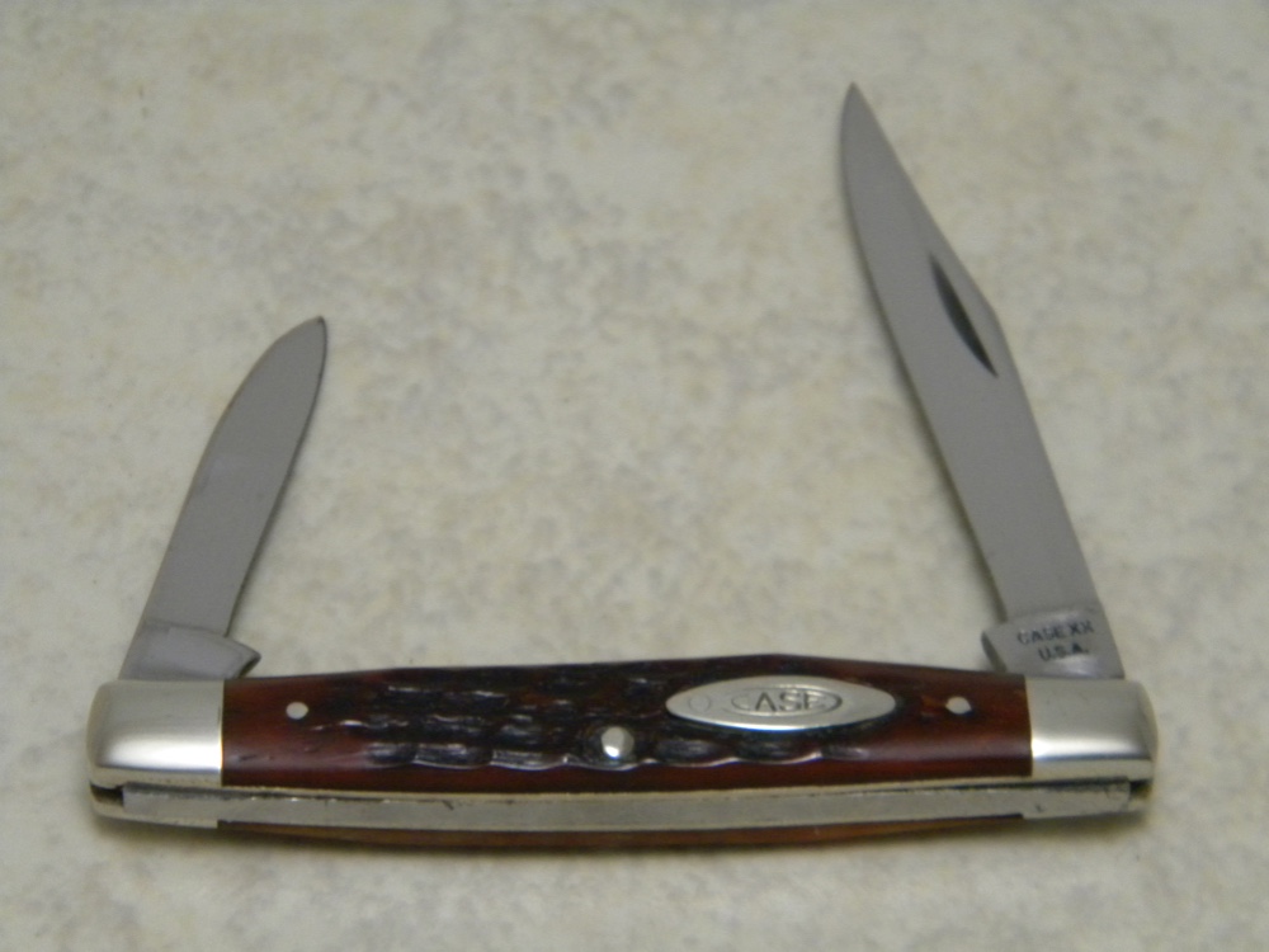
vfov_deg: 10.0
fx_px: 5426
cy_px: 476
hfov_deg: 13.3
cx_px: 634
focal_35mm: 148
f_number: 5
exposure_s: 1/22.5
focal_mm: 26.8
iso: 400
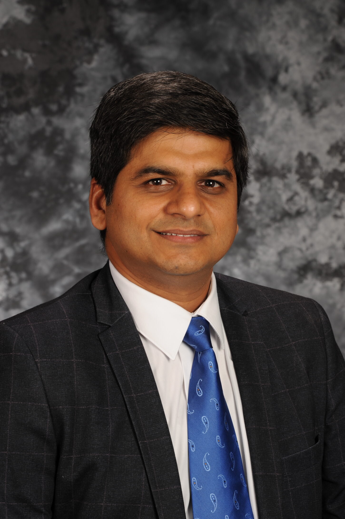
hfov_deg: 11.4
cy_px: 260
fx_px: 1727
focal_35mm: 120
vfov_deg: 17.1
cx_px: 172
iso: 200
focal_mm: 120
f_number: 13
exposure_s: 1/80
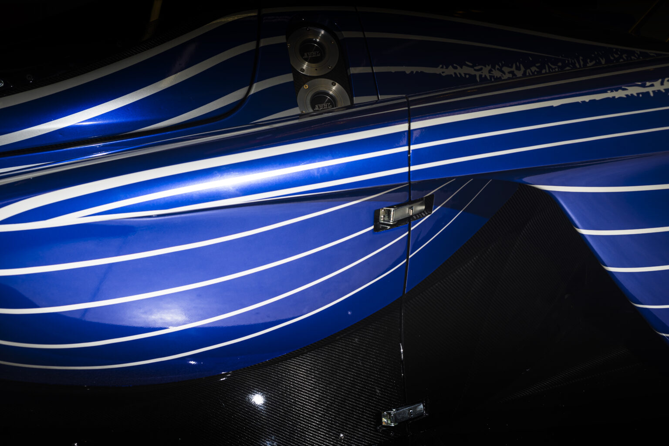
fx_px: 929
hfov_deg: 39.6
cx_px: 334
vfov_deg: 27.0
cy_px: 223
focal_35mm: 50
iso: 100
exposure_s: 1/100
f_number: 8
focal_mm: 50
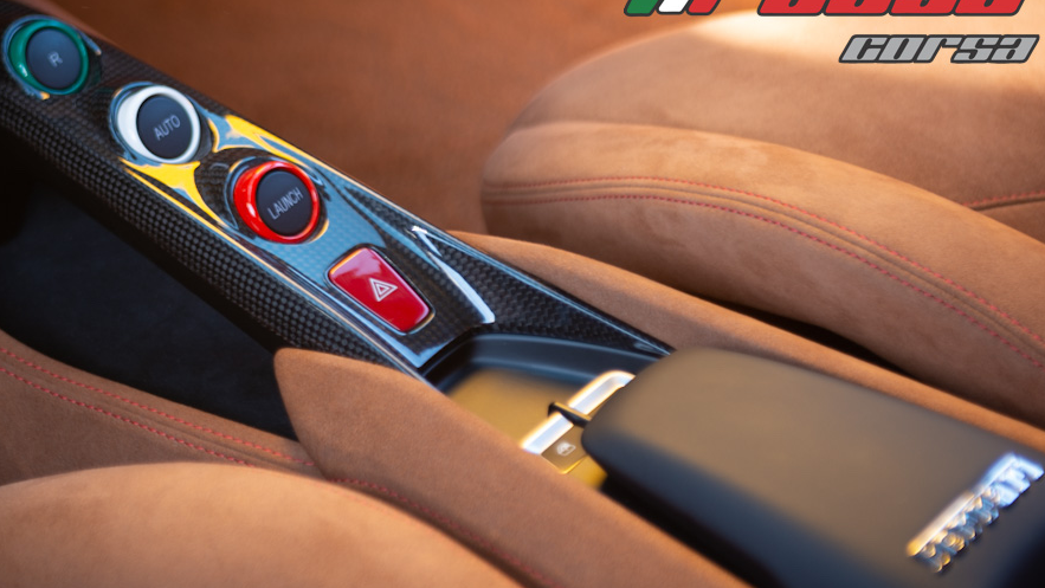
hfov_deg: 25.0
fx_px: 2356
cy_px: 295
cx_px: 451
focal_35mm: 85
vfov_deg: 14.2
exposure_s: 1/40
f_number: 2.8
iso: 100
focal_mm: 70
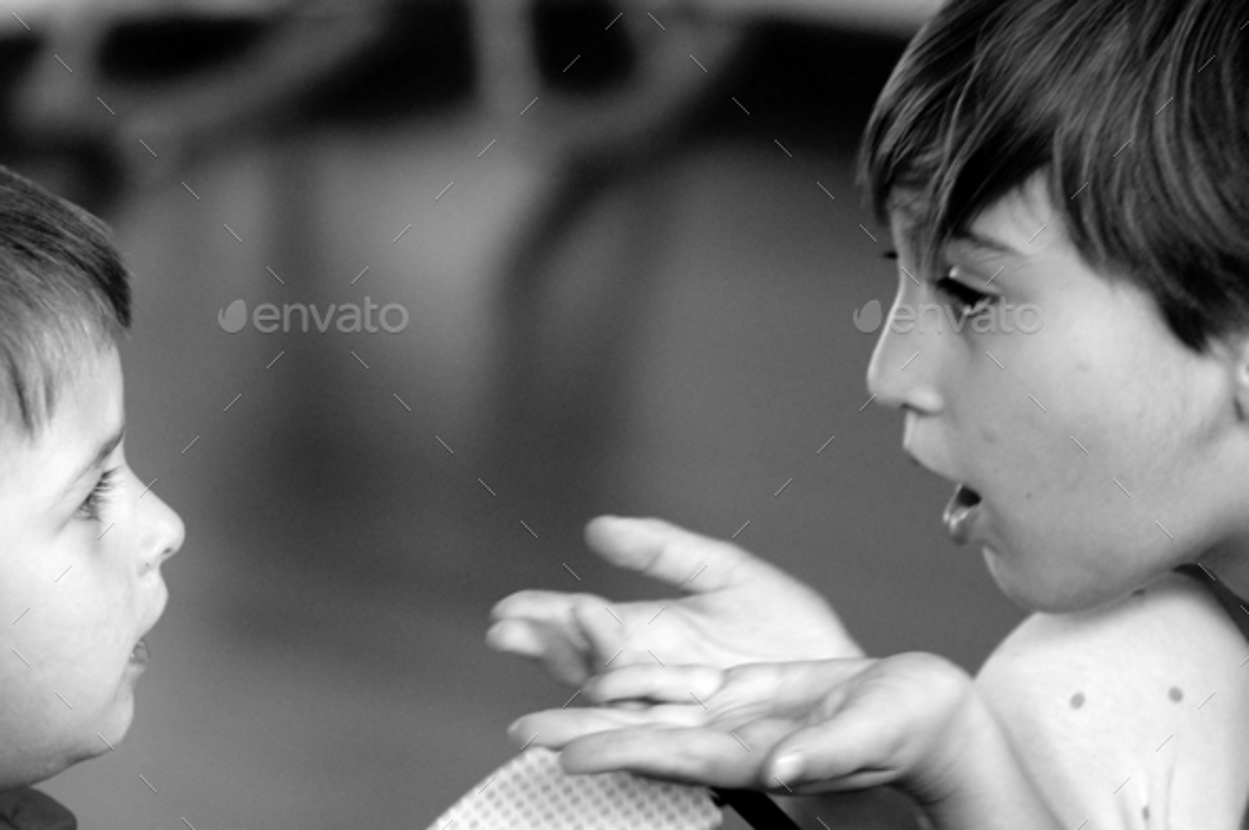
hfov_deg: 11.2
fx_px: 6342
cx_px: 624
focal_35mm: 183
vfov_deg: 7.5
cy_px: 415
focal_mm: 122
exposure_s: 1/125
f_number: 5
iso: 2000
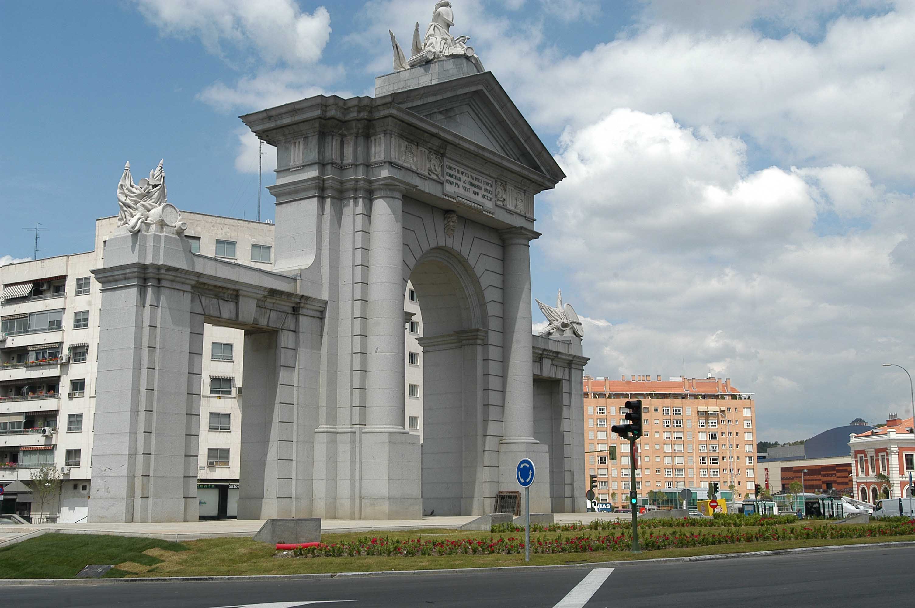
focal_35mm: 42
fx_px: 1067
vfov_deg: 31.8
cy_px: 304
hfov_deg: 46.4
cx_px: 458
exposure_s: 1/500
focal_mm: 28
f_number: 8
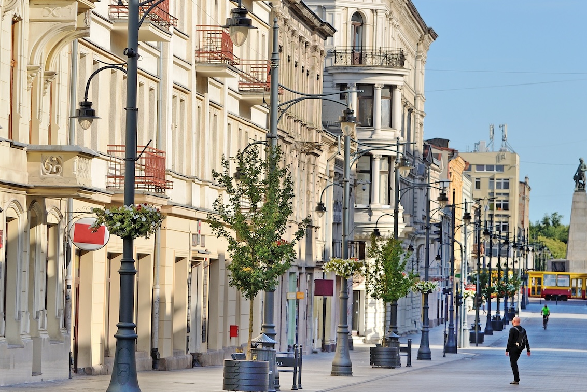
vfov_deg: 7.1
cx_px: 323
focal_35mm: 195
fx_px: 3181
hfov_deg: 10.5
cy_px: 148
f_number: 5.6
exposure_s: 1/500
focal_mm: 92
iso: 100
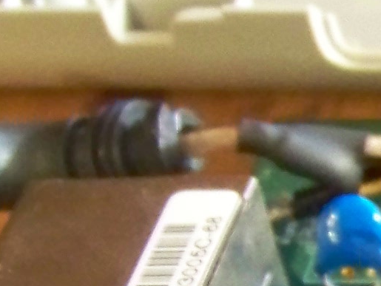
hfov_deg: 8.0
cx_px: 943
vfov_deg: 6.3
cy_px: 571
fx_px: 2511
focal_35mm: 228
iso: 400
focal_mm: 5.85
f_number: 2.8
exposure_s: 1/5
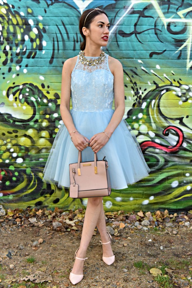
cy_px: 144
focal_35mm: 38
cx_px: 96
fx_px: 304
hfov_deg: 35.1
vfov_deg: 50.7
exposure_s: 1/1000
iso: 1250
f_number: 4.5
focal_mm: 38
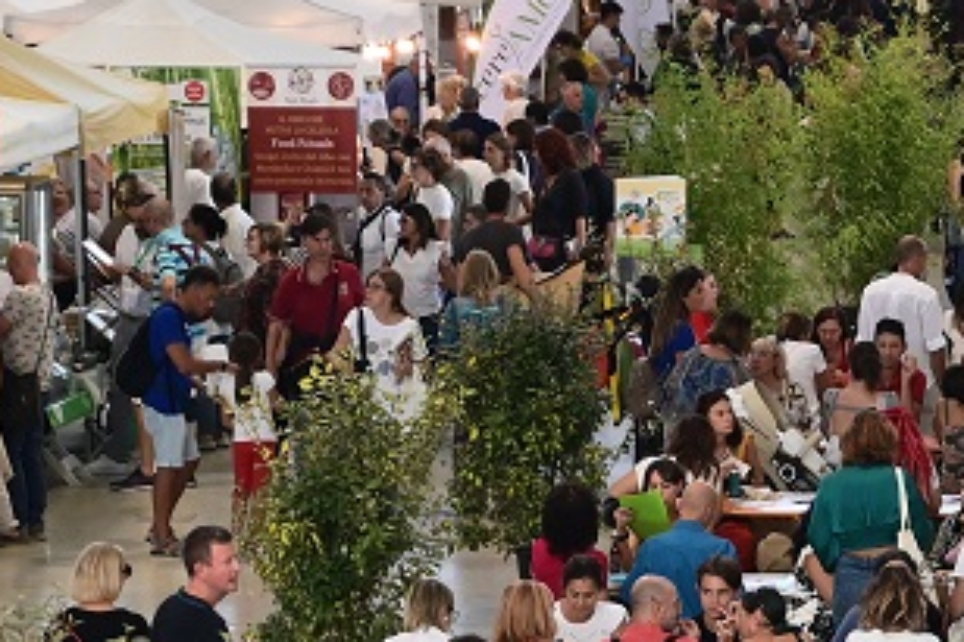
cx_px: 986
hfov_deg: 8.0
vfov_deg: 5.3
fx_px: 6878
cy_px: 650
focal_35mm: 257
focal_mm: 70
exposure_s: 1/250
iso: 1000
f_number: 4
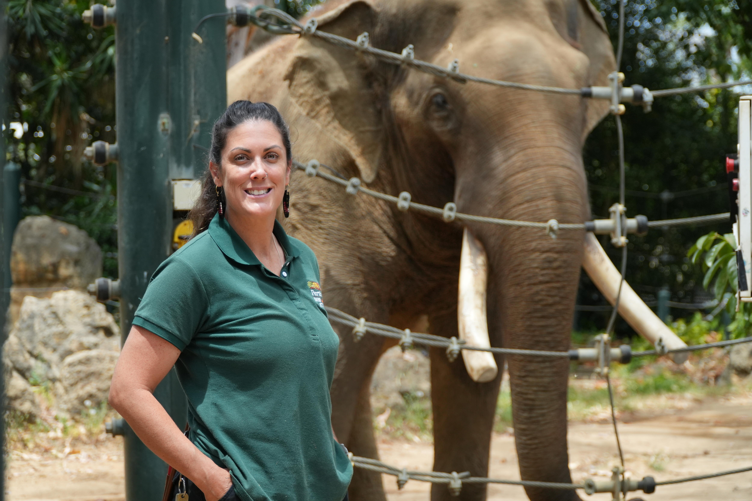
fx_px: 1692
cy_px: 250
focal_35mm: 81
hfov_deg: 25.1
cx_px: 376
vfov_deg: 16.9
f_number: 4
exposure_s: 1/1250
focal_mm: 54
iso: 500
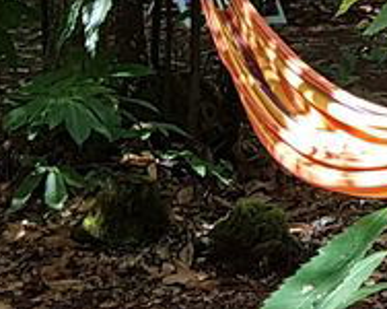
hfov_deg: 9.9
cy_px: -295
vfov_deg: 8.2
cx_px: 798
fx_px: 2060
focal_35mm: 180
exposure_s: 1/274
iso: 50
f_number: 1.7
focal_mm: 4.2
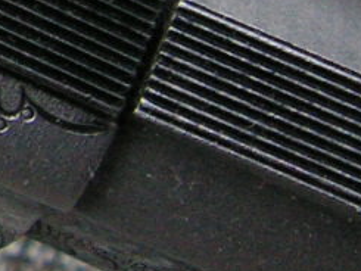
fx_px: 1962
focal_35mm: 188
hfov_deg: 9.6
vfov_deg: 7.7
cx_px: -433
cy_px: -183
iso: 200
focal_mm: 6
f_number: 3.2
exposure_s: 1/30
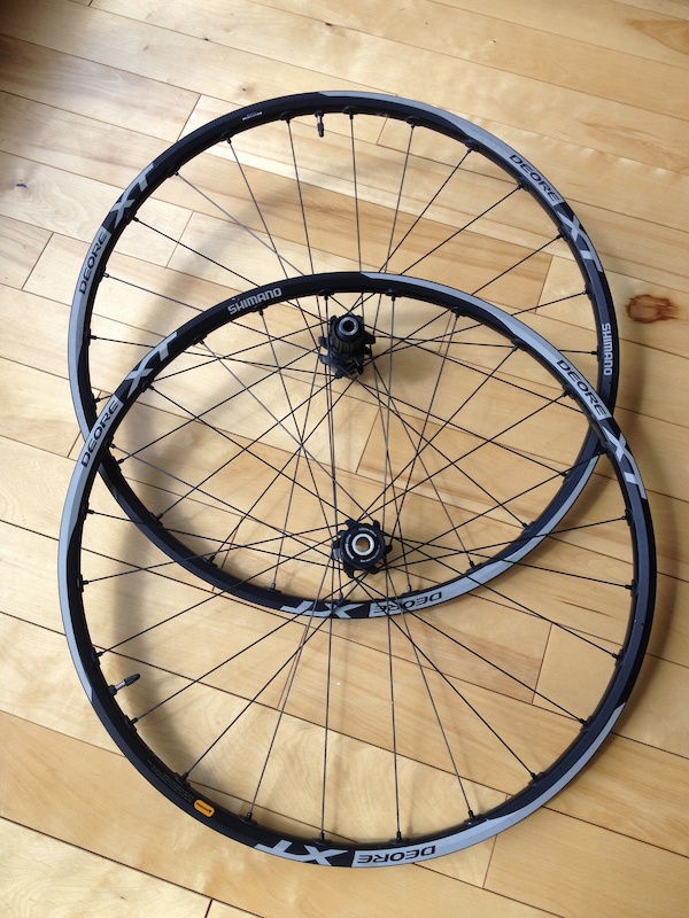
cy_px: 459
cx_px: 344
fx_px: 929
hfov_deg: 40.7
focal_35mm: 35
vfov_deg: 52.6
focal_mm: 4.28
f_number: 2.4
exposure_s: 1/269
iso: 50
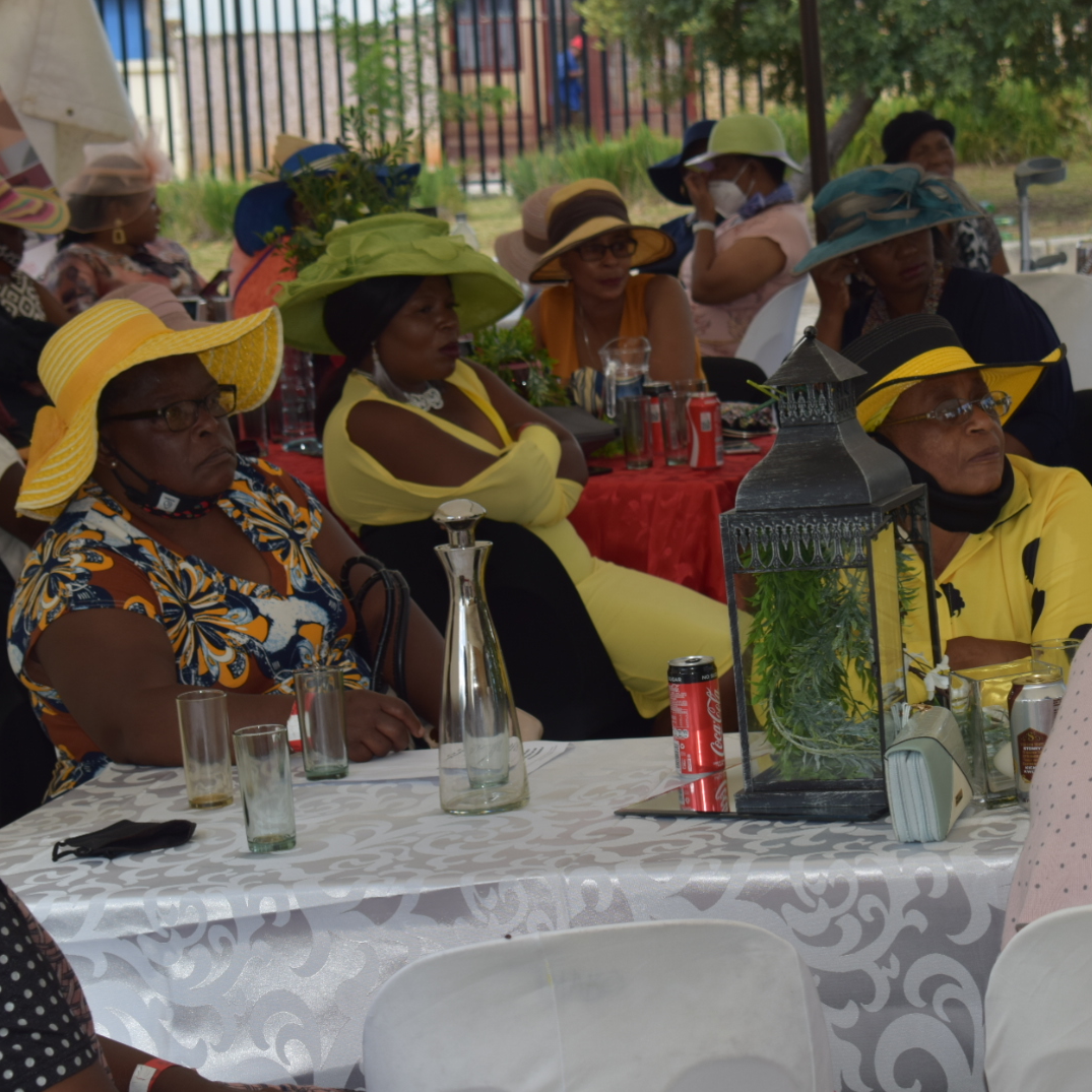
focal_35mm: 106
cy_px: 548
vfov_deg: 16.5
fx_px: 3770
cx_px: 762
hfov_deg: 16.4
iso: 100
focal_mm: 55
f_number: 6.3
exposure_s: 1/160
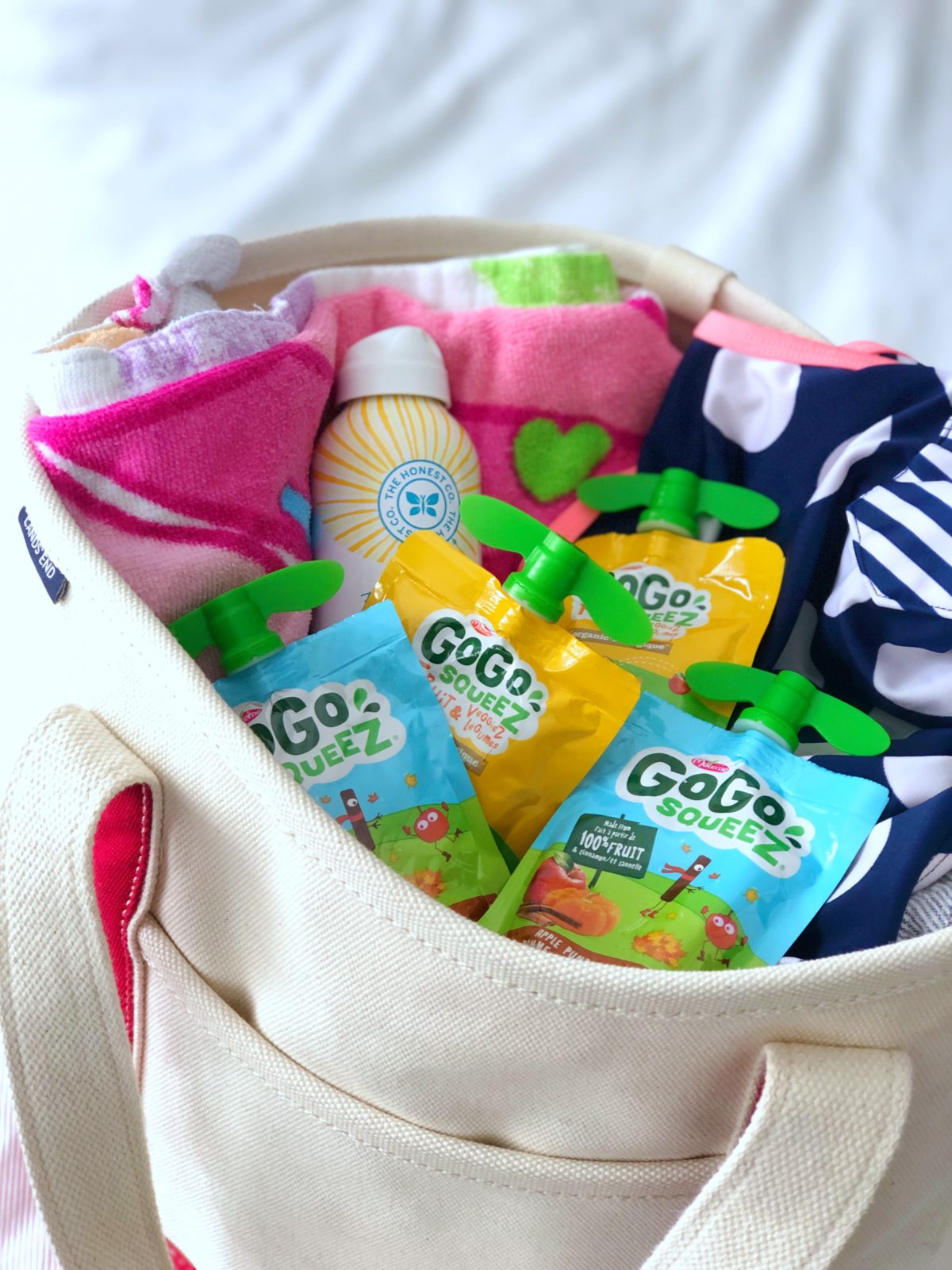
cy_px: 635
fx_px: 2090
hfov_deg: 25.7
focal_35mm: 57
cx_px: 476
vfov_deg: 33.8
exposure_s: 1/30
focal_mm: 6.6
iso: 80
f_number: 2.8
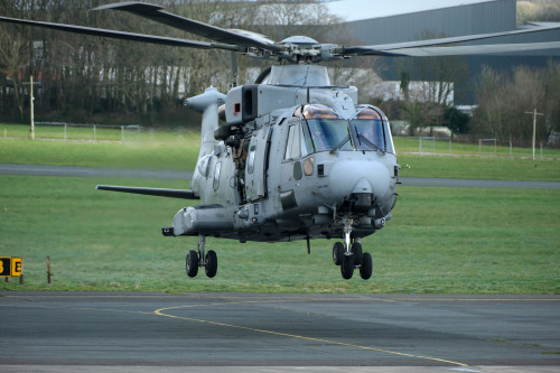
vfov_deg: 4.3
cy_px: 186
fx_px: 5007
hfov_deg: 6.4
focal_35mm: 322
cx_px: 280
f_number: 5.6
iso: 800
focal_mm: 214.4
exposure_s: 1/1250
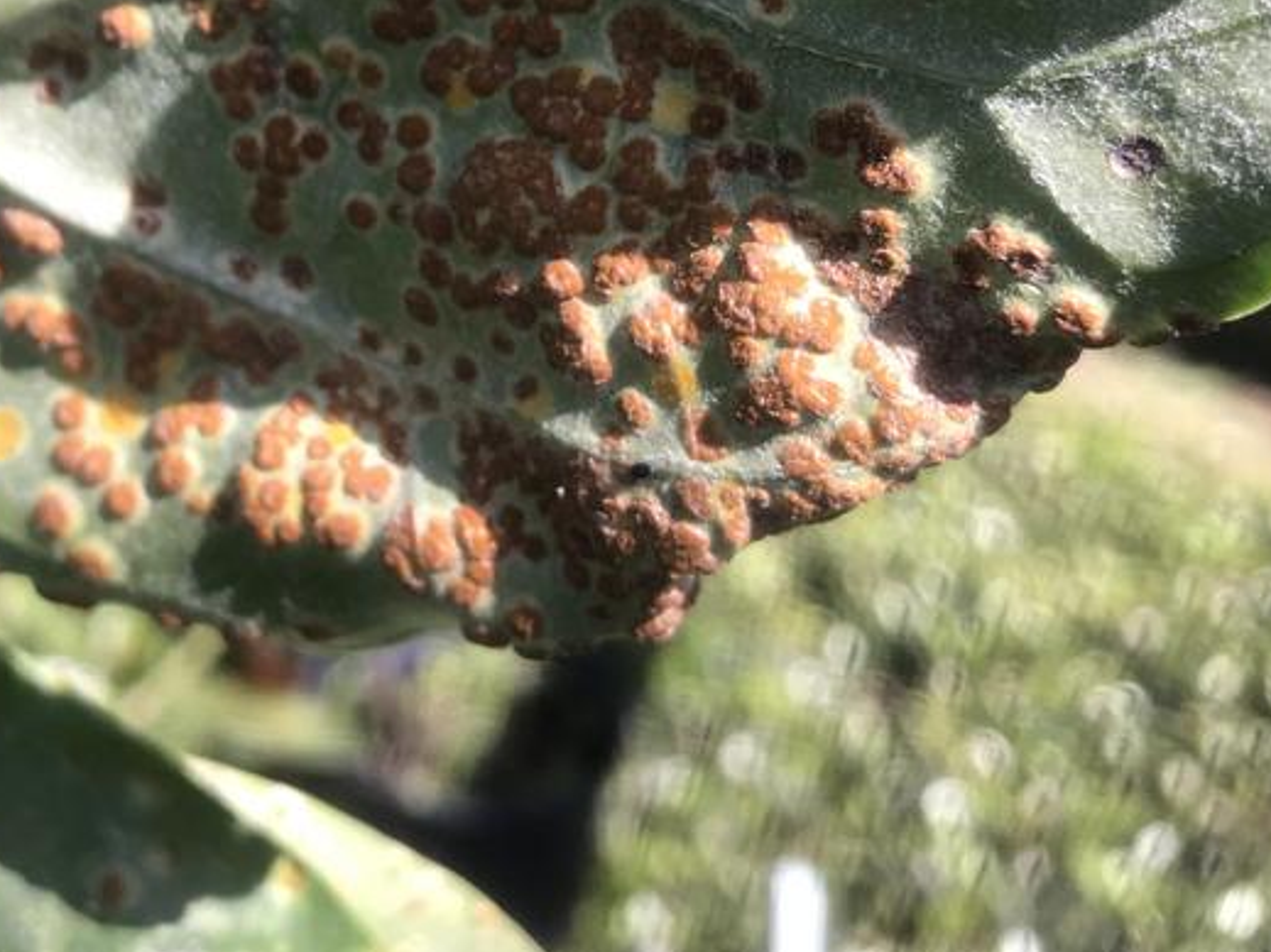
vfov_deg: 25.9
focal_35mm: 54
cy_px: 46
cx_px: 407
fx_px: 1982
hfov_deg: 35.2
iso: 20
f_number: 1.8
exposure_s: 1/227
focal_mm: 3.99
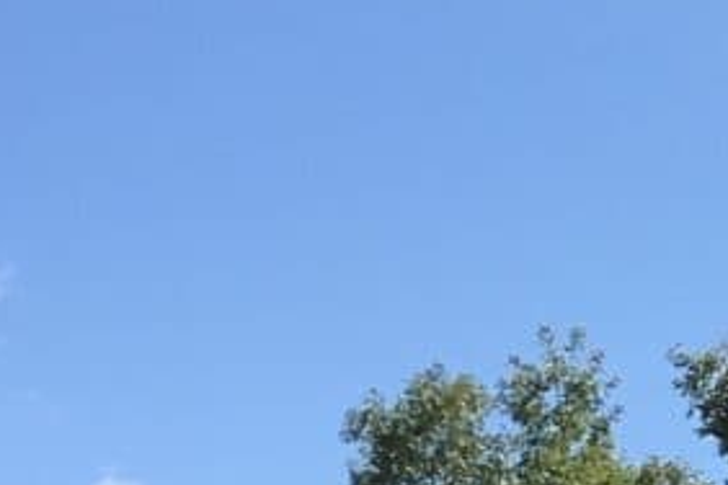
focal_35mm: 219
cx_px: 2011
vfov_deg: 6.3
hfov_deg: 8.3
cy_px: 508
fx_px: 4428
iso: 25
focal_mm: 4.15
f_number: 2.2
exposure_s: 1/1479
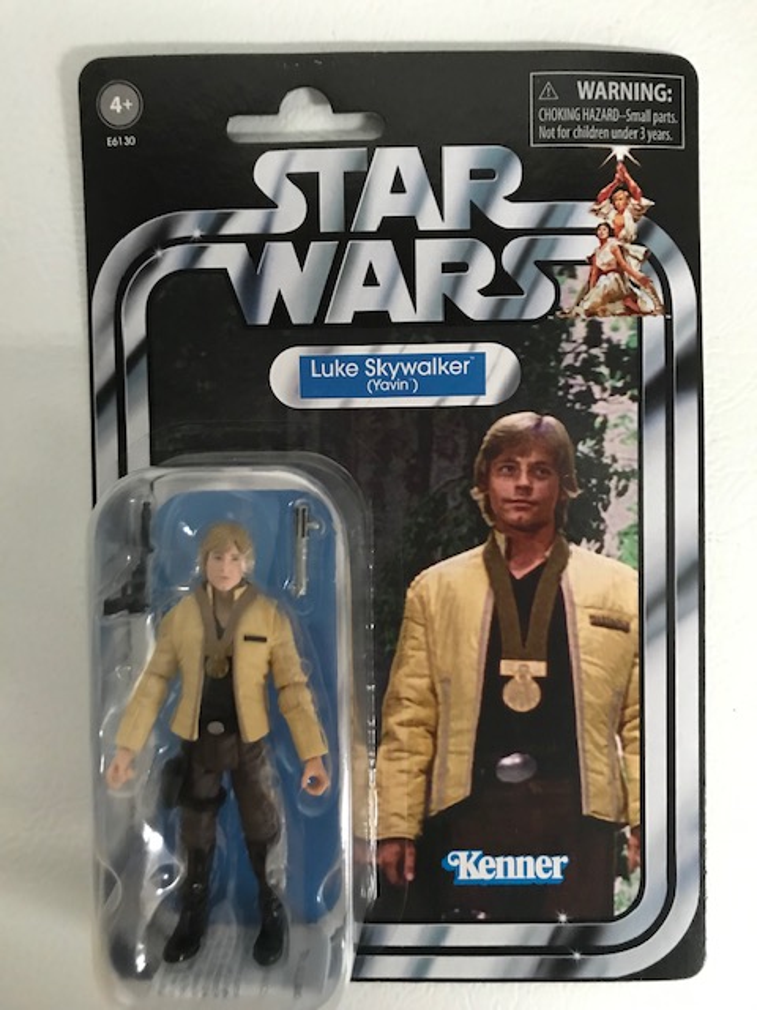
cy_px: 505
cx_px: 378
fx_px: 816
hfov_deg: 49.7
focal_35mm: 28
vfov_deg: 63.4
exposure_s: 1/6
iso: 100
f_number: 1.8
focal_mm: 3.99
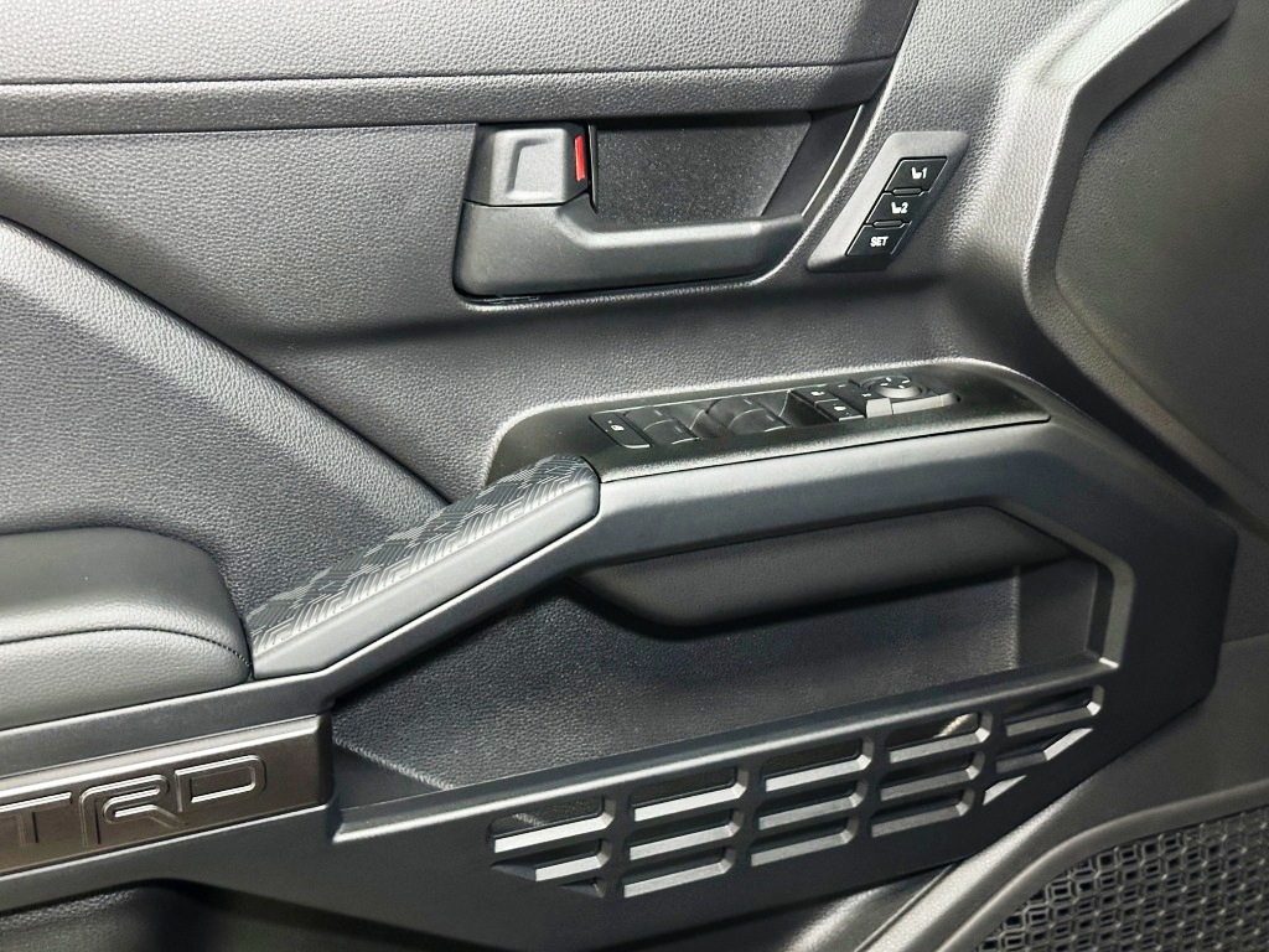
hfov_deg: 39.7
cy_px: 476
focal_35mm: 48
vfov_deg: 30.3
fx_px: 1760
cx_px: 634
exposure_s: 1/30
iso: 640
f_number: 1.78
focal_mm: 6.86
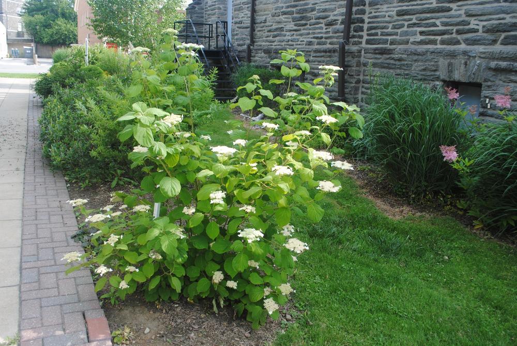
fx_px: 431
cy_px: 173
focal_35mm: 30
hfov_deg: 61.9
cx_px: 258
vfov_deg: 43.7
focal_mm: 20
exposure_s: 1/125
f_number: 5.6
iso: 140
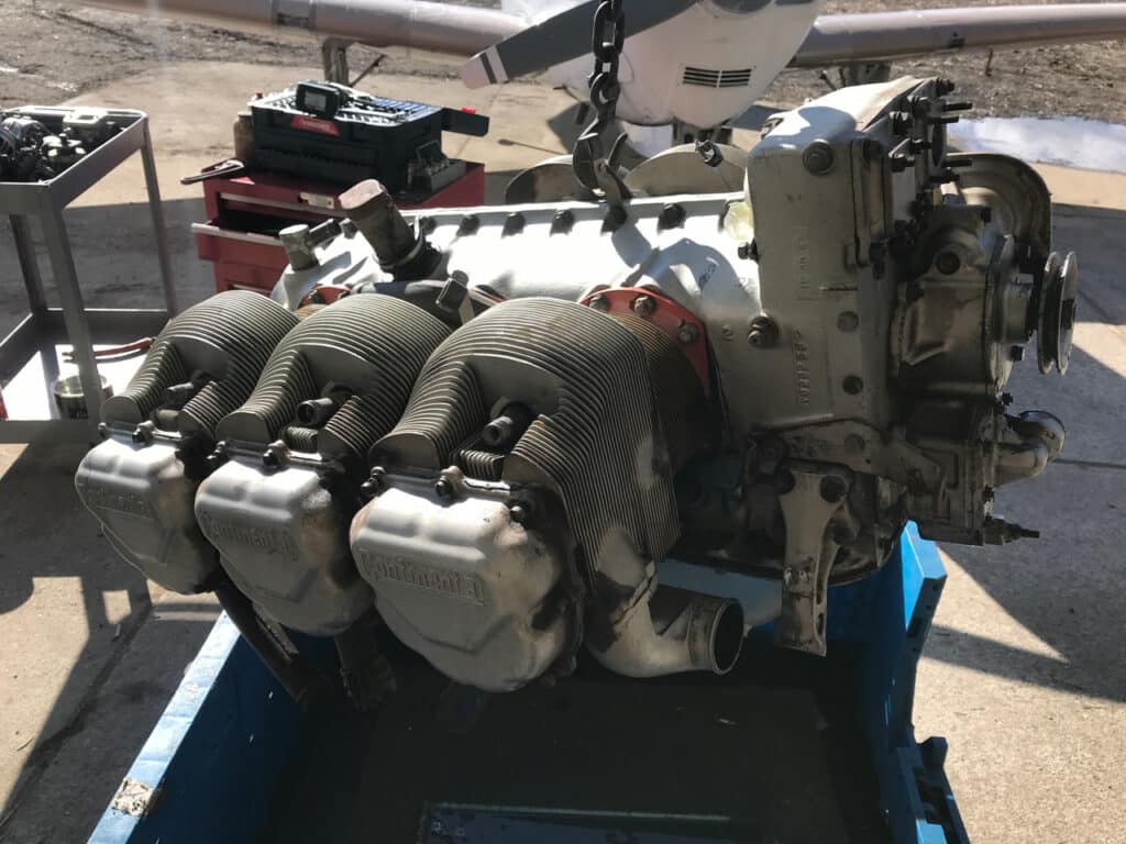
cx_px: 563
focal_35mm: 28
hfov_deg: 63.4
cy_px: 422
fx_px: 911
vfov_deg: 49.7
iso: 20
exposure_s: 1/1212
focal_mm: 3.99
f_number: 1.8
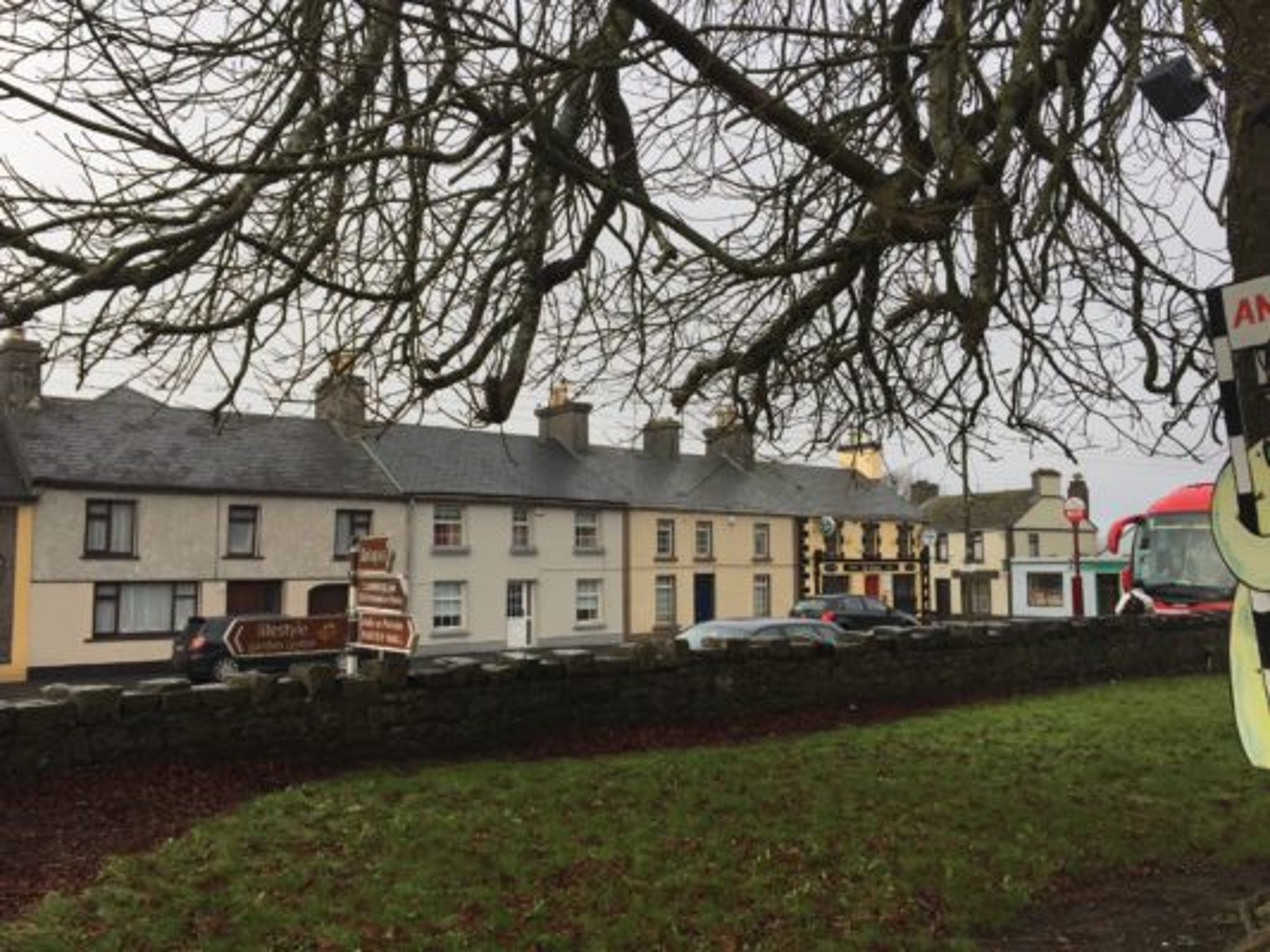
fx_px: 1064
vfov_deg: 48.2
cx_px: 635
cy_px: 476
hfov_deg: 61.6
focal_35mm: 29
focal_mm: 4.15
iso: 32
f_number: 2.2
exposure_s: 1/527
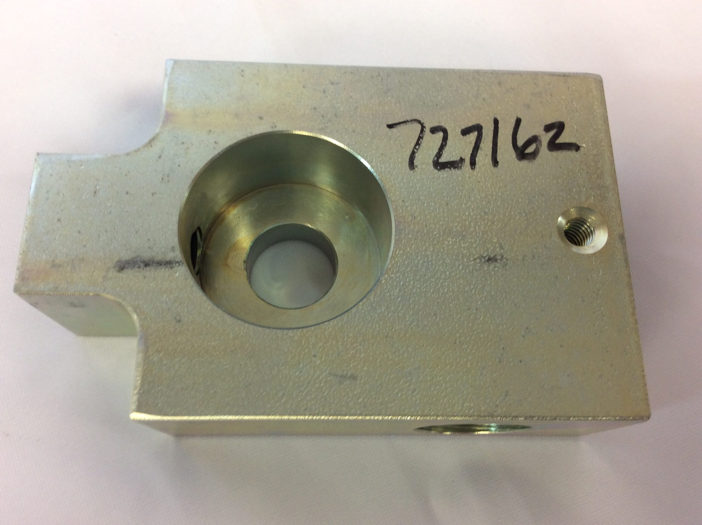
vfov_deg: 44.1
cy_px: 262
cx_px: 351
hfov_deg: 56.9
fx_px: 648
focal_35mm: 32
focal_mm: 3.3
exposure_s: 1/24
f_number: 2.4
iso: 50
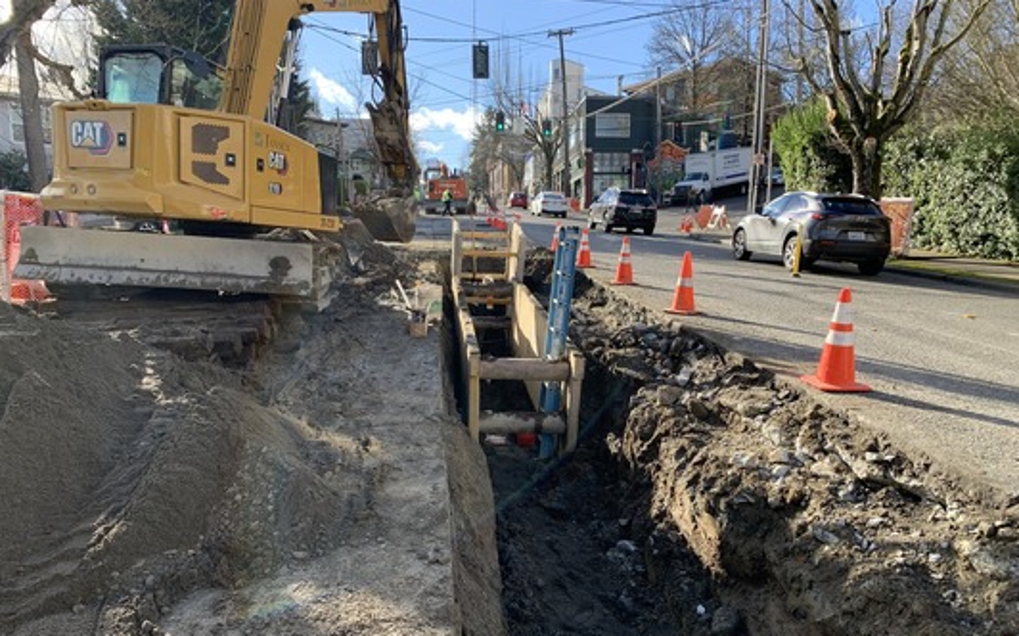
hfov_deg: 66.5
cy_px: 369
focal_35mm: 28
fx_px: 777
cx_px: 510
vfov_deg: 44.4
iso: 25
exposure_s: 1/481
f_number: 1.8
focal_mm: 4.25
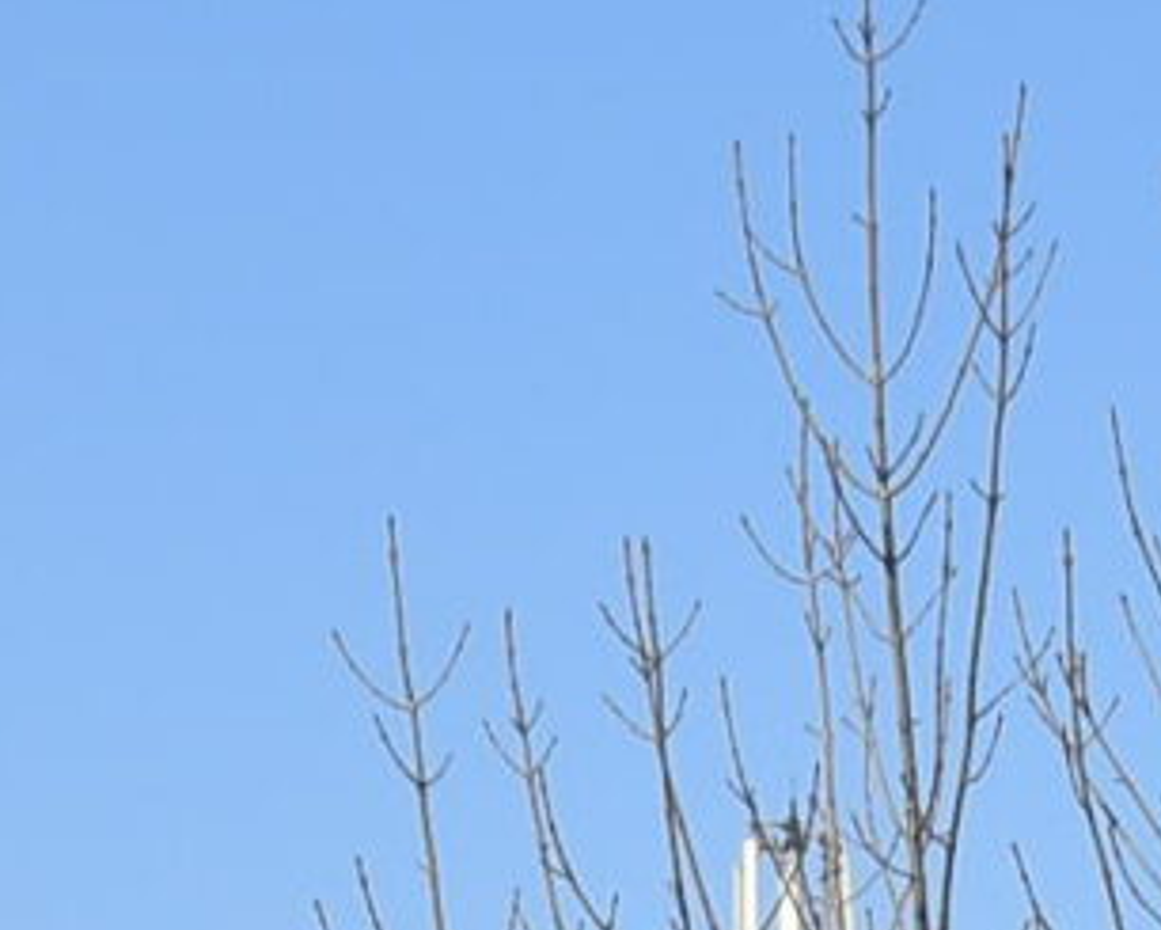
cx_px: 1381
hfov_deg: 6.8
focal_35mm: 283
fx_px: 9727
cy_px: 2841
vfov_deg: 5.2
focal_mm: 24
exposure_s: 1/400
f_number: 10
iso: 200
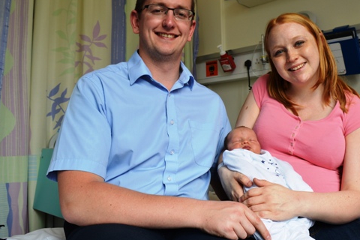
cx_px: 205
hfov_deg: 53.0
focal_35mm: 36
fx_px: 360
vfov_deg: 36.7
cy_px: 93
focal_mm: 18
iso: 200
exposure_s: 1/125
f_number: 5.6
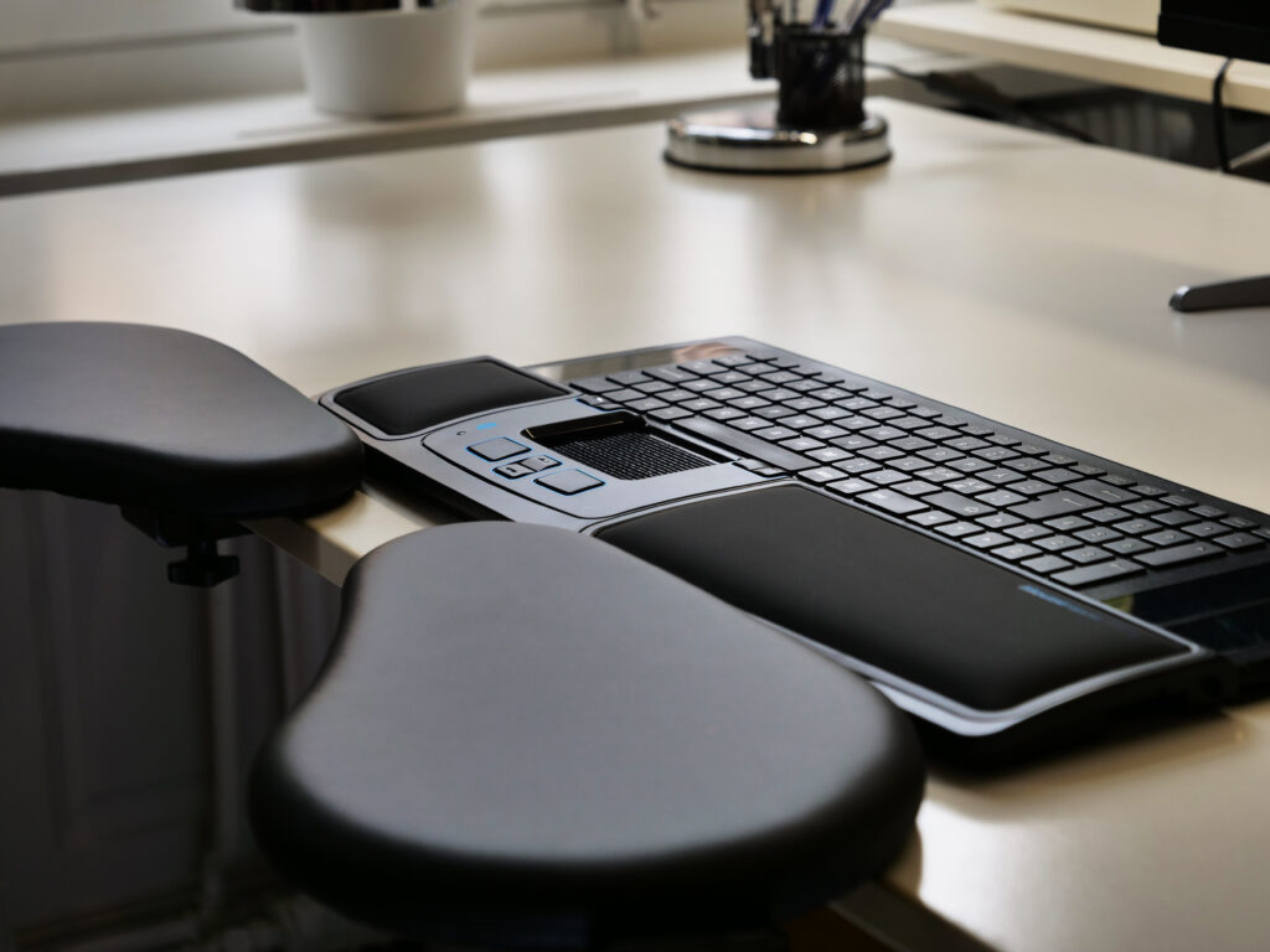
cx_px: 635
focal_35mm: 76
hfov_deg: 25.7
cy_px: 476
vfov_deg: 19.4
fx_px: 2788
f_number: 3.9
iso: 200
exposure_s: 1/125
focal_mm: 38
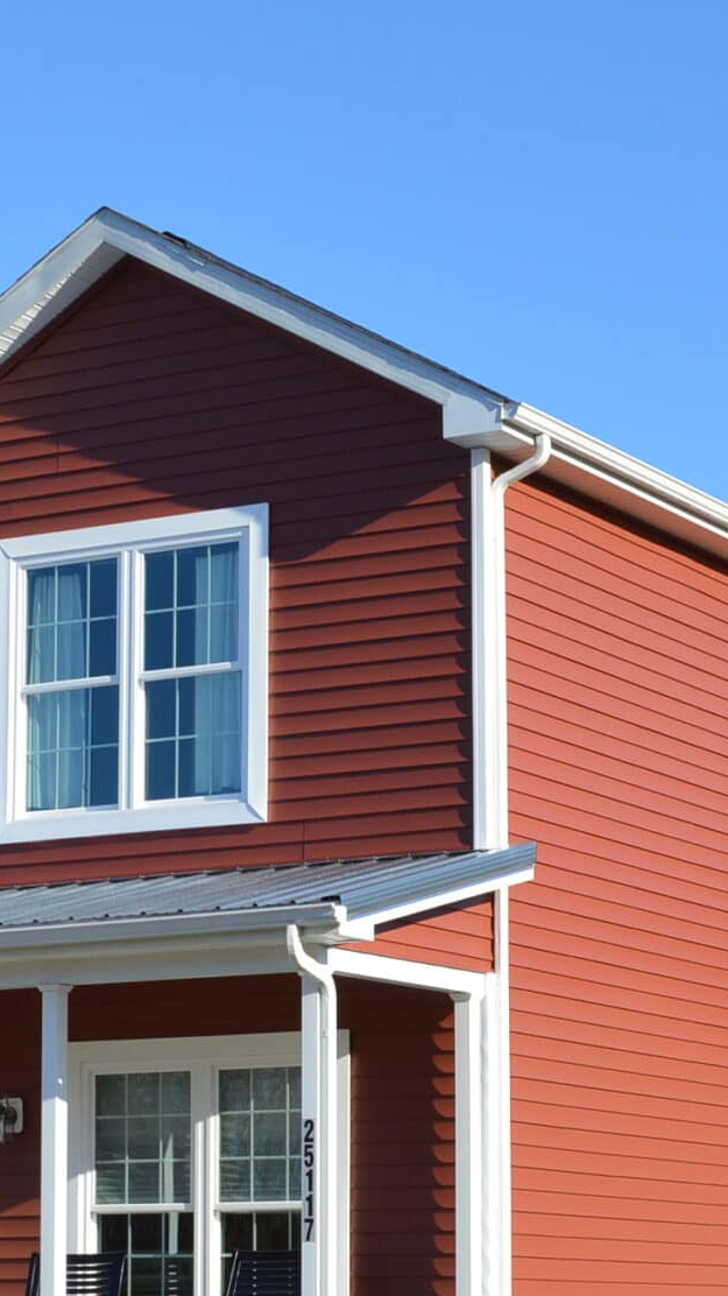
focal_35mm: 94
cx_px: 276
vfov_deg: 22.5
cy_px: 937
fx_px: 3228
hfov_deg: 12.9
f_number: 9
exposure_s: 1/320
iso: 100
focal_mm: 26
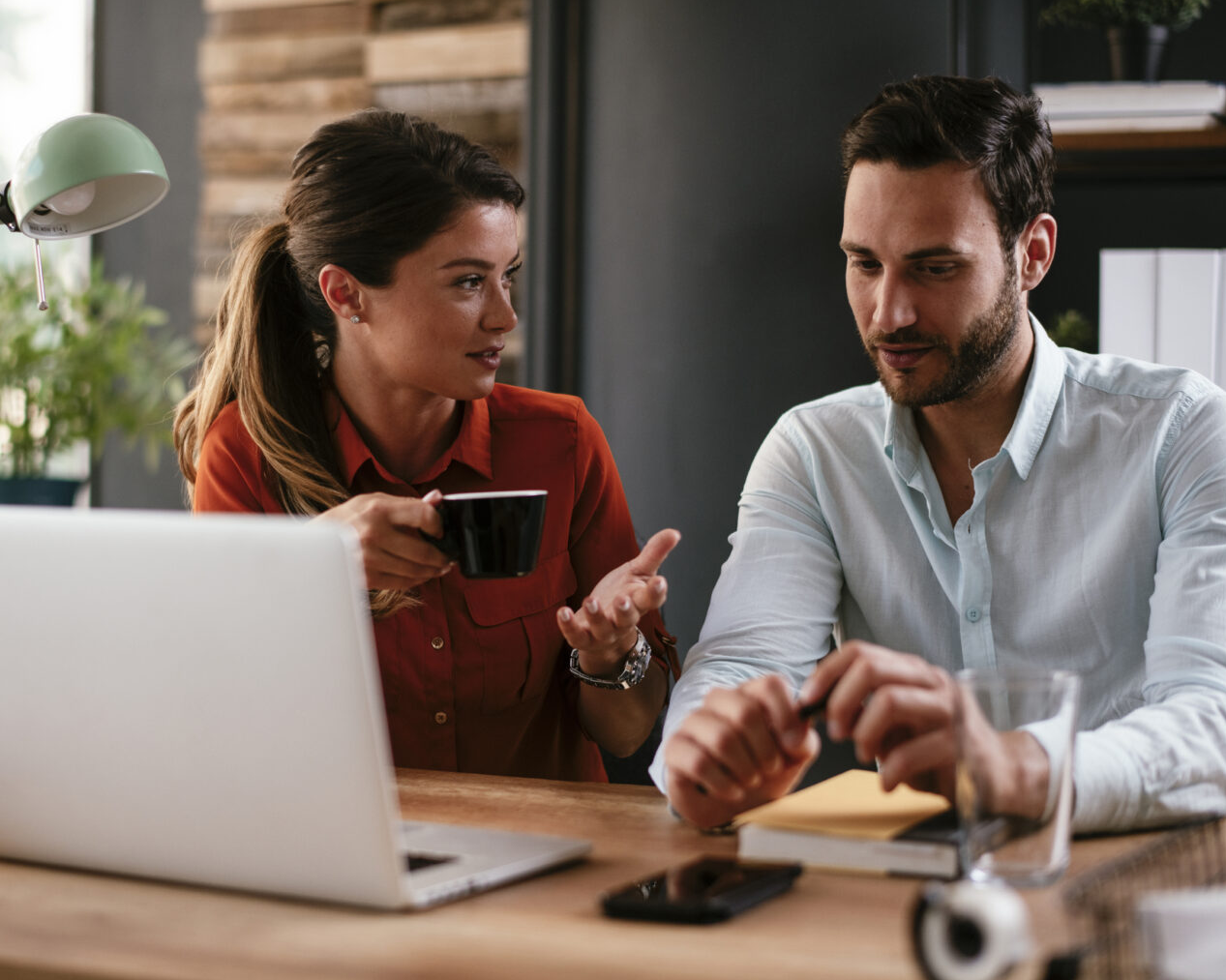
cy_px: 493
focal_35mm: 66
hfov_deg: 28.7
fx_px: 2394
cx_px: 488
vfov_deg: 23.1
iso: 320
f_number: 2
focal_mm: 58
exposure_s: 1/400
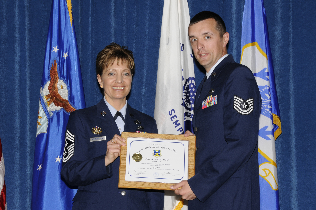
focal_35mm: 90
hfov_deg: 22.6
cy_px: 105
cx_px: 158
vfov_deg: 15.2
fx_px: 789
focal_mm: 60
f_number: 11
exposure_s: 1/60
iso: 200
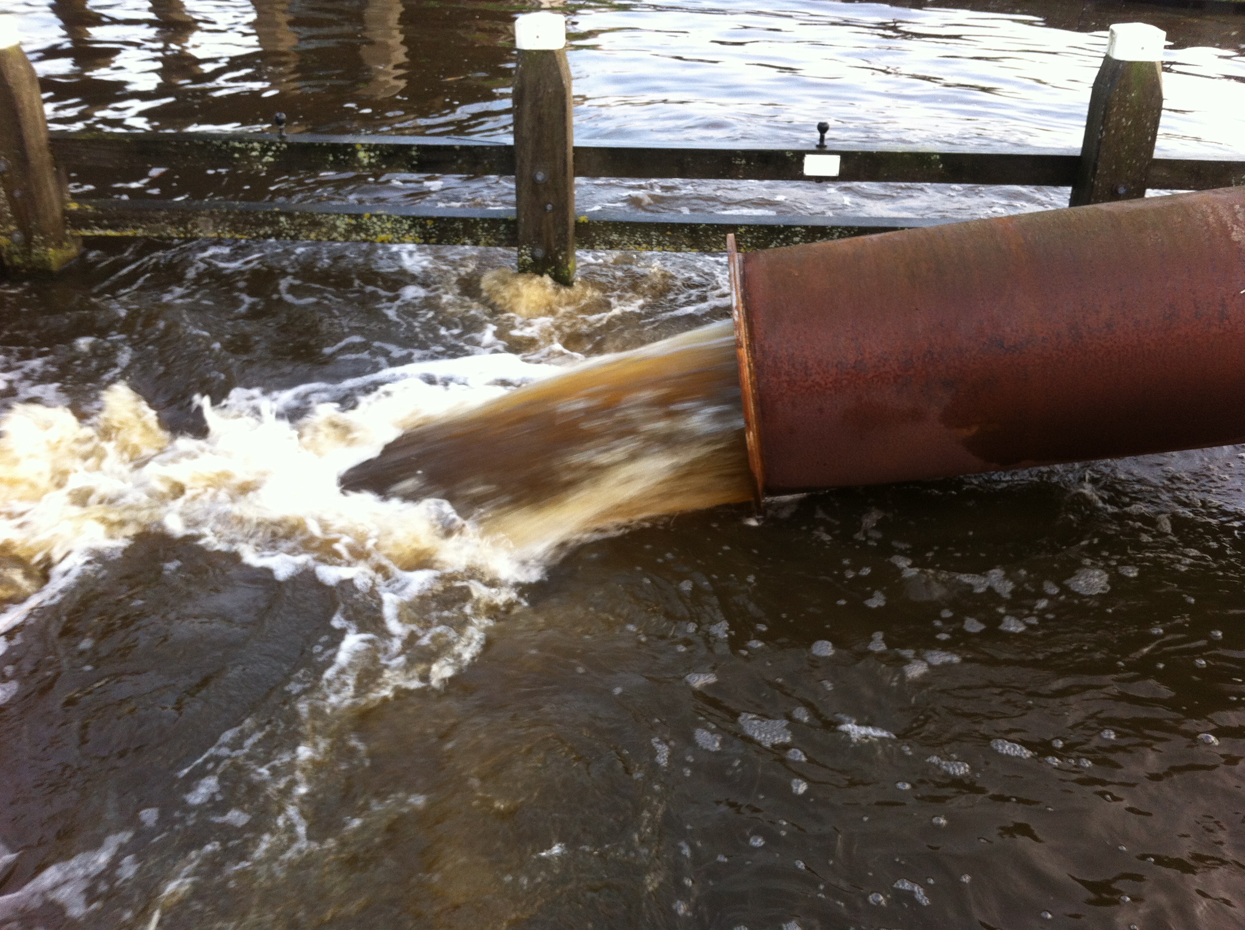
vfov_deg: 40.6
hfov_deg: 52.7
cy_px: 465
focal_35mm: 35
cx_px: 622
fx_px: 1257
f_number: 2.8
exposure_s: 1/60
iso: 100
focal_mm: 3.85
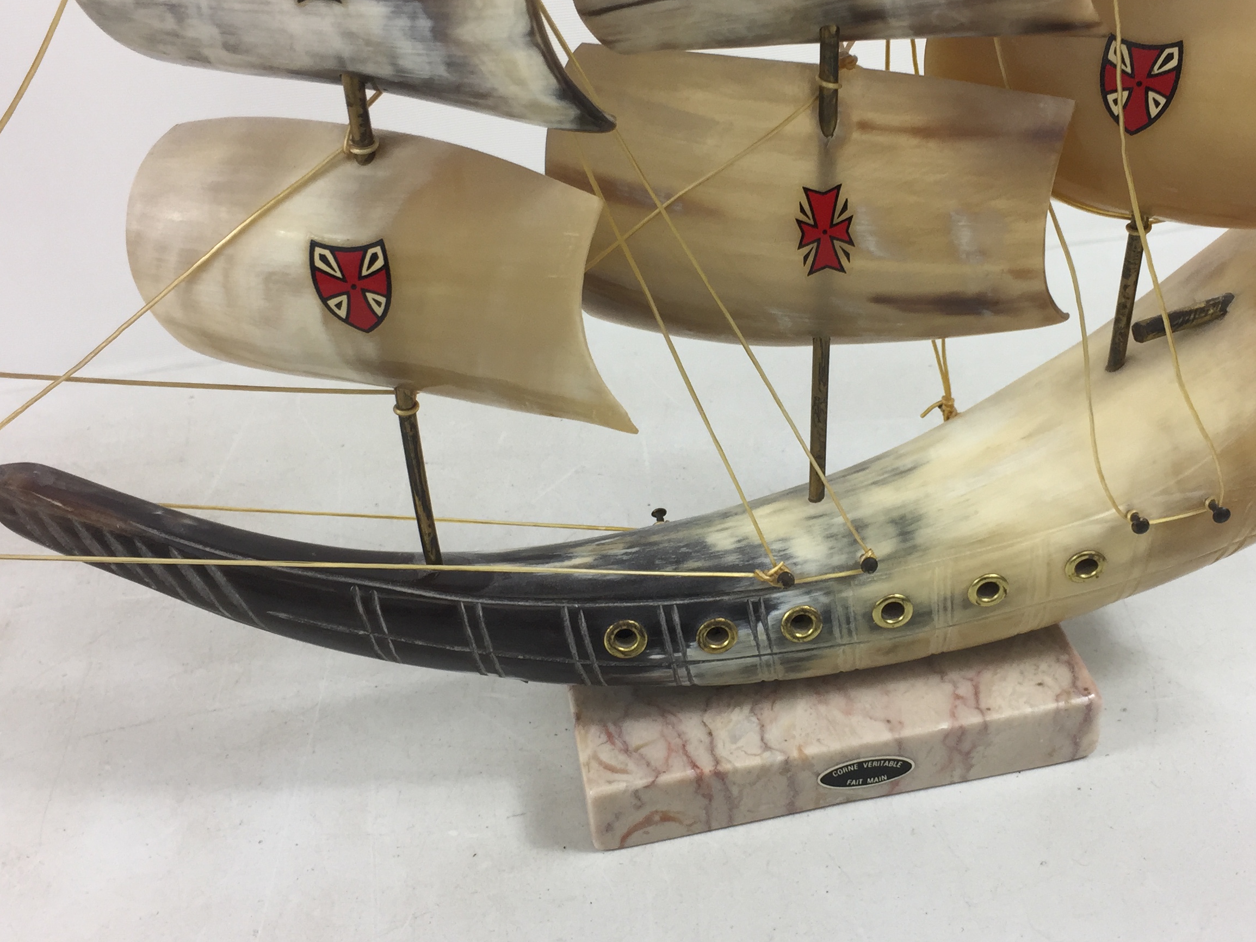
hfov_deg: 45.6
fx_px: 1488
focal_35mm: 41
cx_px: 745
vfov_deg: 35.1
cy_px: 475
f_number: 2.2
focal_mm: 4.15
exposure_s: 1/100
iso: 50
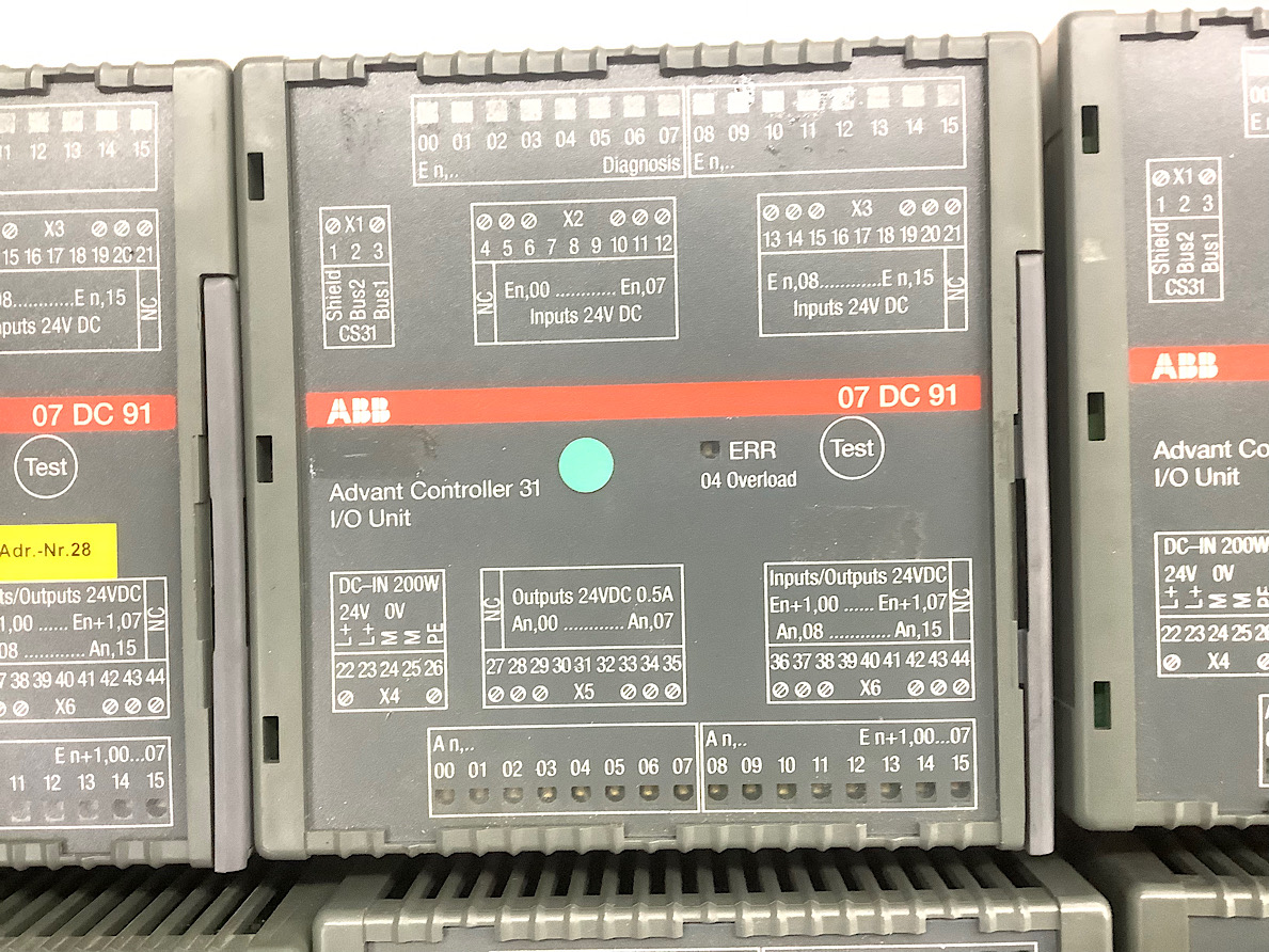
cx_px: 634
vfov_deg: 45.4
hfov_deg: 58.3
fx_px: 1137
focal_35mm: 31
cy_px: 476
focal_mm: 3.3
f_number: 2.4
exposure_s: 1/33
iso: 400
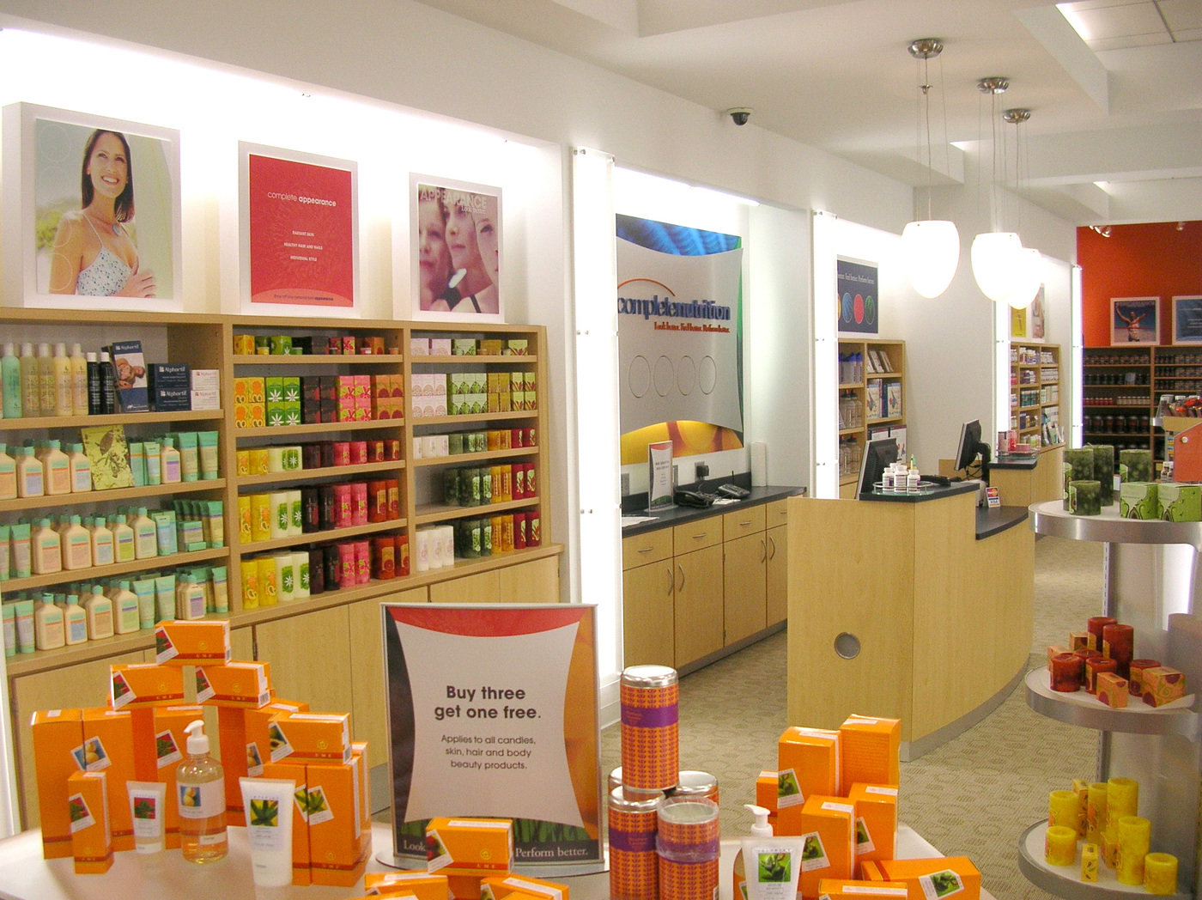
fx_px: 1215
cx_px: 601
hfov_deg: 52.7
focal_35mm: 35
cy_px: 450
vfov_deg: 40.7
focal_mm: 5.8
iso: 50
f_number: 2.8
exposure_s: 1/61.8
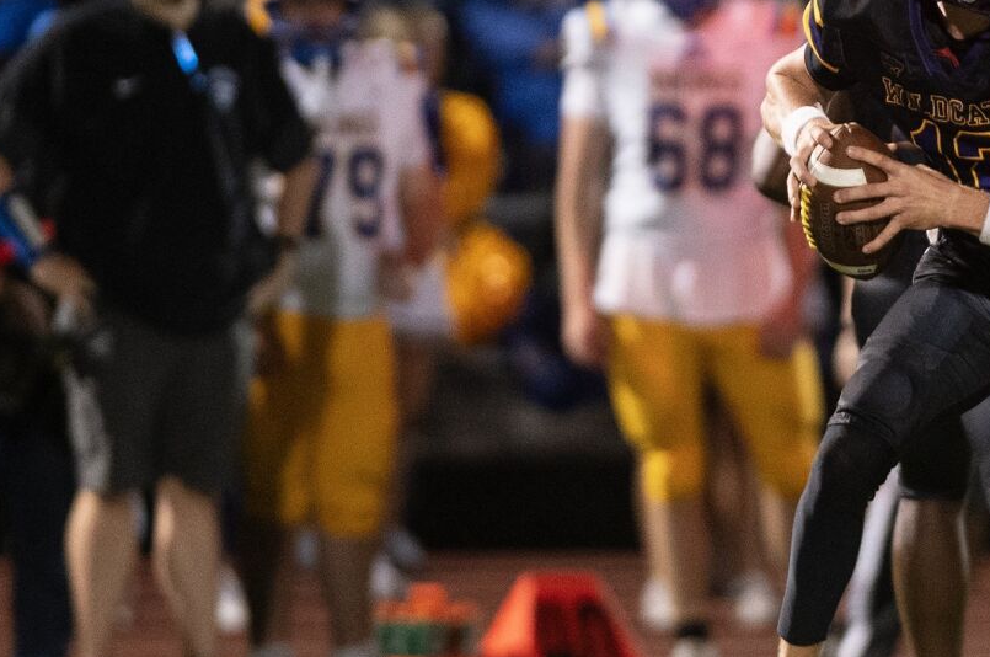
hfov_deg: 3.1
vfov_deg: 2.1
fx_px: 18093
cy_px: 288
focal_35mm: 659
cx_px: 975
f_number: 3.2
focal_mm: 300
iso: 5000
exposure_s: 1/800
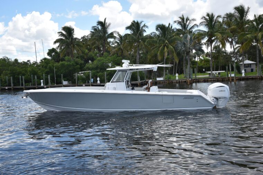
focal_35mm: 38
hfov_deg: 50.7
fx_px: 278
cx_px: 132
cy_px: 88
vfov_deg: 35.1
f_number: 11
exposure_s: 1/500
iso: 800
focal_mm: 38
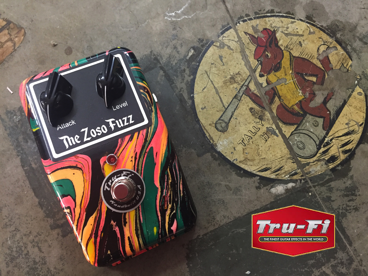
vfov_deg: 48.2
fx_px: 308
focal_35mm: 29
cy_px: 138
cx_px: 184
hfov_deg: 61.7
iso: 250
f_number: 2.2
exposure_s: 1/24
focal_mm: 4.15
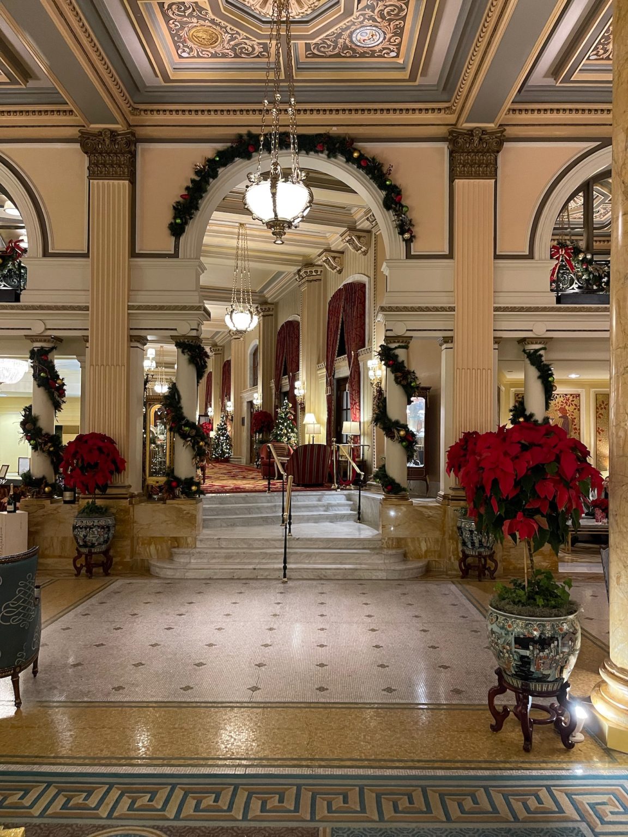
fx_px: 629
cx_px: 314
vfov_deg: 67.3
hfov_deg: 53.1
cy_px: 418
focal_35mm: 26
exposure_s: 1/40
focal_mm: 5.1
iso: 640
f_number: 1.6
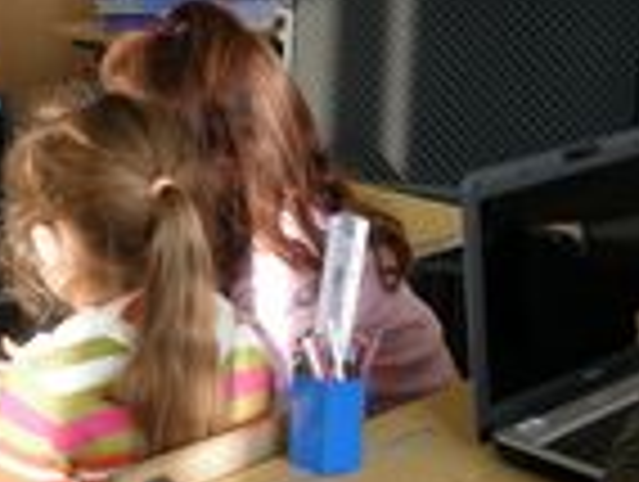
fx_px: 1683
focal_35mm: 91
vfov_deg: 16.2
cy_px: 345
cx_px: 212
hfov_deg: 21.4
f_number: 2.8
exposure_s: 1/59.5
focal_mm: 7.9
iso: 70
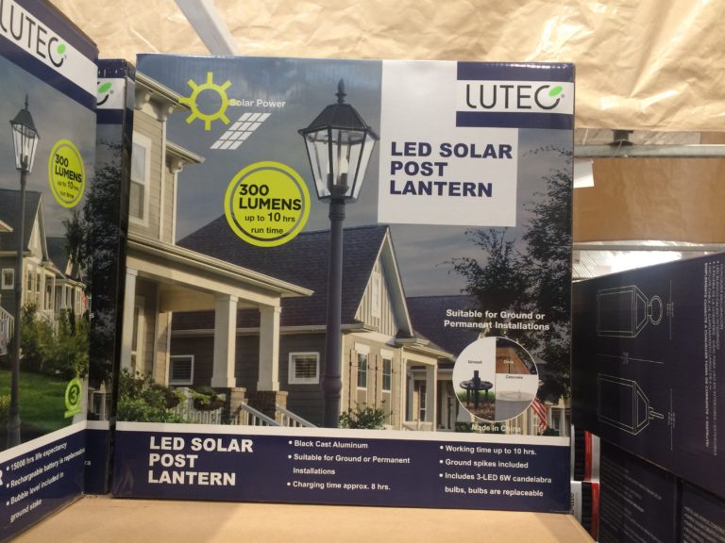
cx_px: 362
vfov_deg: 48.2
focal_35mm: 29
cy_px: 272
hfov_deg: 61.7
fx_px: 607
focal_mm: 4.15
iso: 100
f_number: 2.2
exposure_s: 1/30
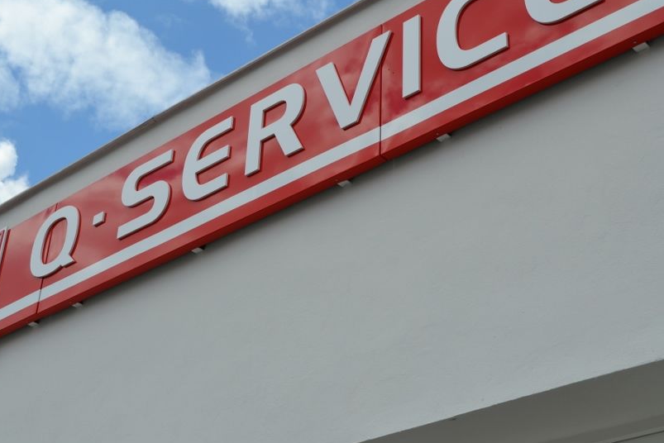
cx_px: 254
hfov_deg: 30.8
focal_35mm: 65
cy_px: 194
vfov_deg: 20.9
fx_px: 1199
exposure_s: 1/320
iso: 100
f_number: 9
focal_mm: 34
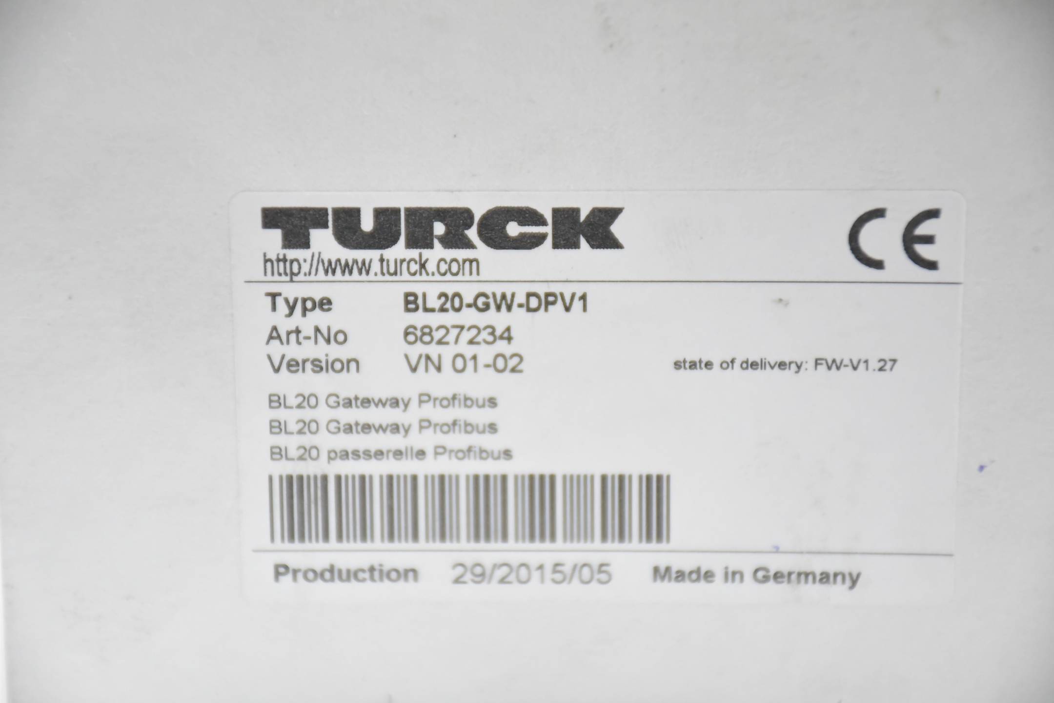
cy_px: 352
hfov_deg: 9.8
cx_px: 527
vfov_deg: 6.5
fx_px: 6148
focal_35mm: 210
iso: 6400
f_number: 5.6
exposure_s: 1/250
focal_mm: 140
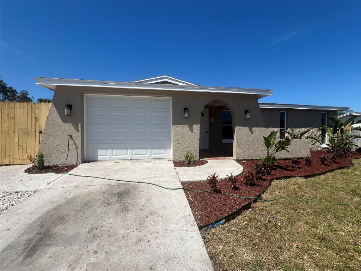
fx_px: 136
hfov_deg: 106.2
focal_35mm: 13
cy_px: 136
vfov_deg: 89.9
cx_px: 180
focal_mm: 1.57
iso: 32
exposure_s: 1/2481
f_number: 1.8
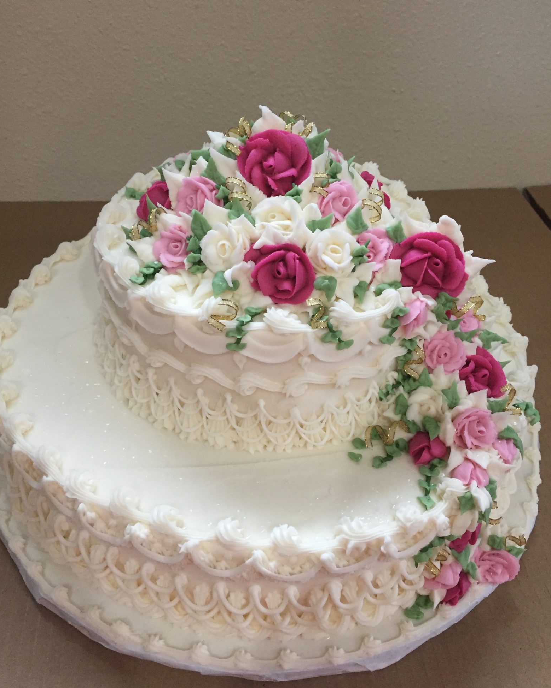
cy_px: 349
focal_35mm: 31
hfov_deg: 47.1
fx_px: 632
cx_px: 270
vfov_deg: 57.2
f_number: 2.2
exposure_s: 1/30
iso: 160
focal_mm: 4.15
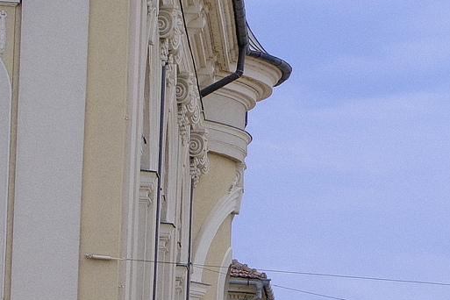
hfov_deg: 6.7
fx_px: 3712
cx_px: 847
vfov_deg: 4.6
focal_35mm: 297
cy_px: 546
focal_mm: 49.4
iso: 640
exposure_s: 1/750
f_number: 5.6
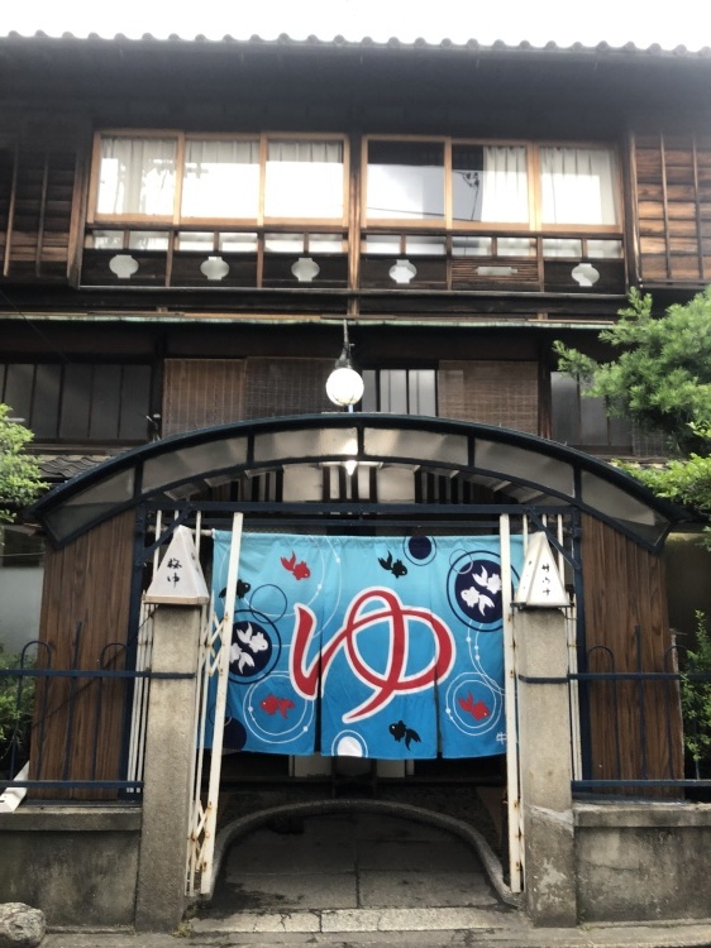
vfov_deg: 63.5
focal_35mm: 28
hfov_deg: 49.7
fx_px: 767
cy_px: 474
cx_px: 356
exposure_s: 1/30
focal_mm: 4
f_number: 1.8
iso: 25
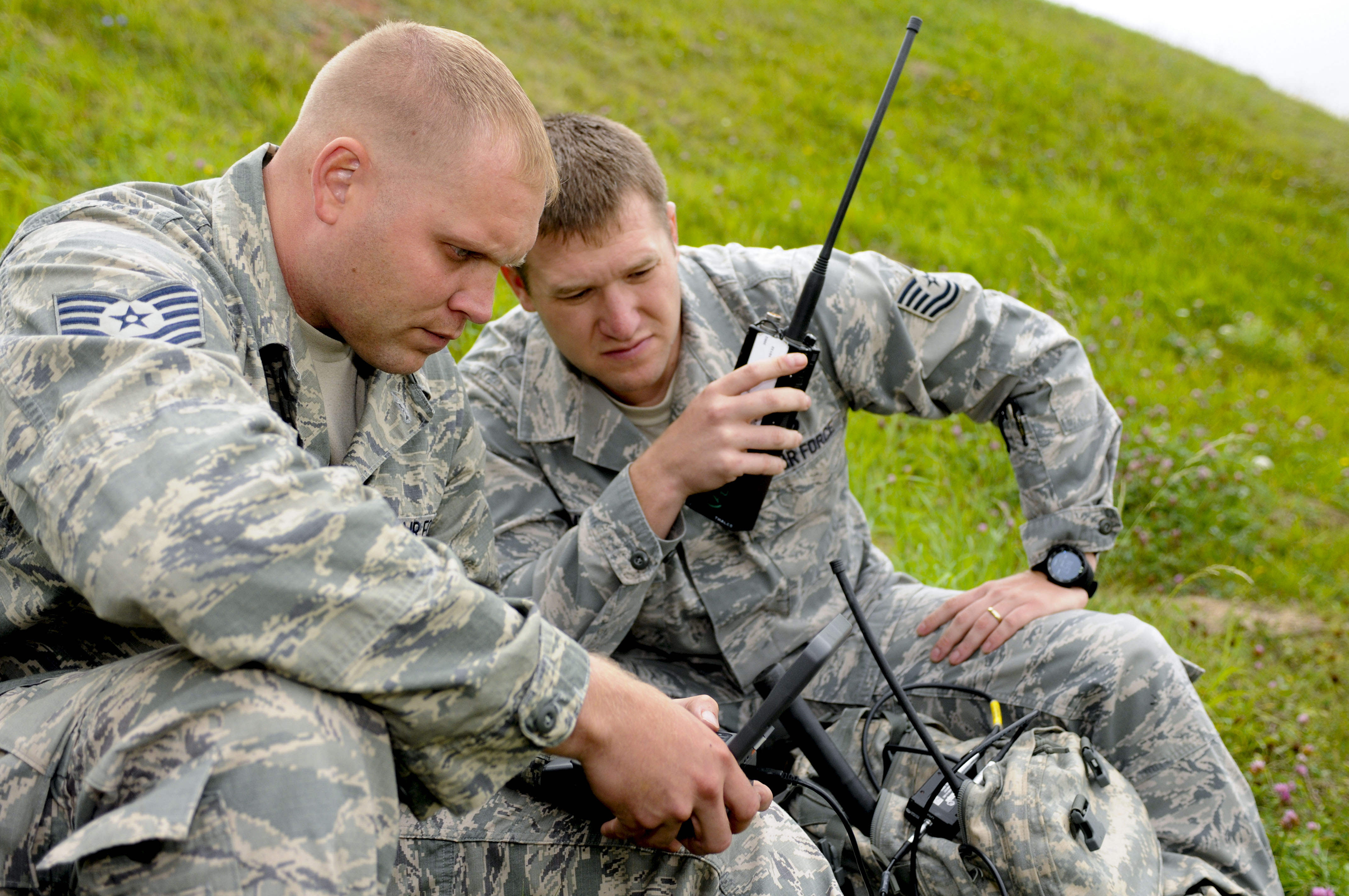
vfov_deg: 31.8
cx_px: 674
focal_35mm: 42
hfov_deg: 46.4
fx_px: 1572
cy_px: 448
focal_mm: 28
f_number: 2.8
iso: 320
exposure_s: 1/1600
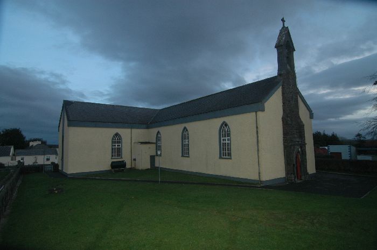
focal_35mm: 18
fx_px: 188
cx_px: 188
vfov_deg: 67.3
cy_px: 125
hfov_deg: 90.1
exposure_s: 1/60
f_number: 5
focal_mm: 12
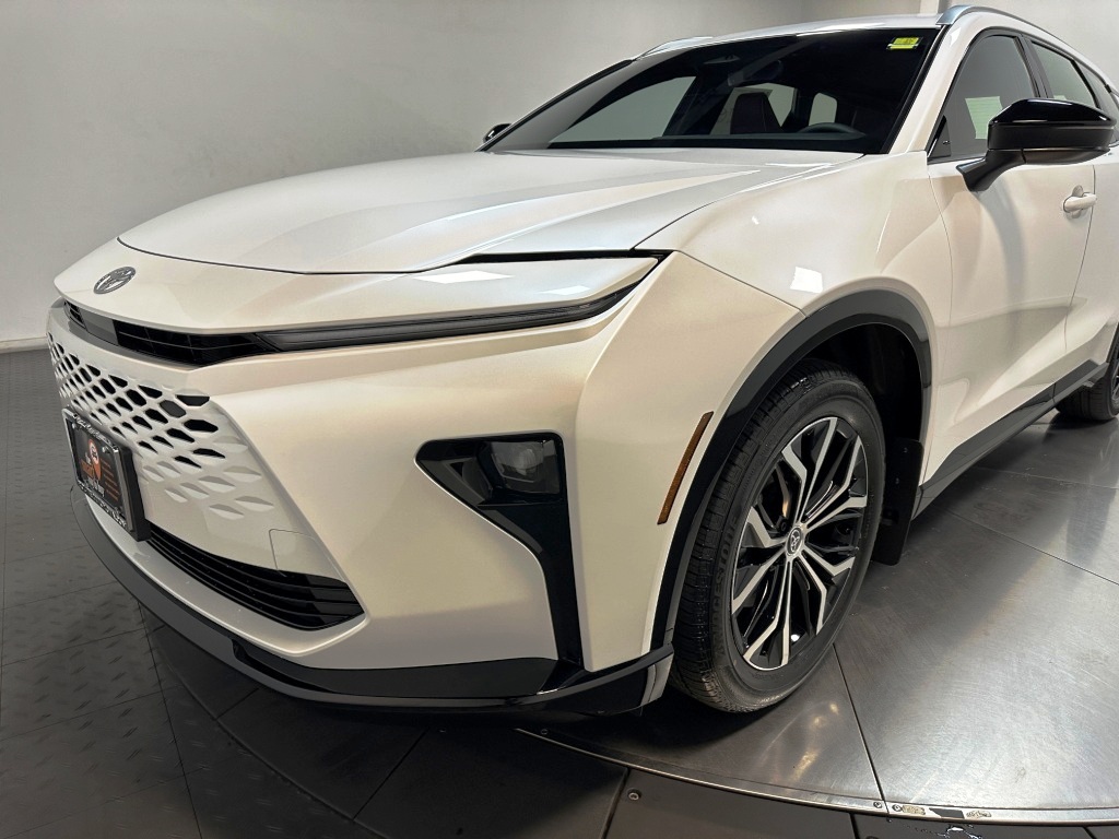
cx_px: 560
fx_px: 776
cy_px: 420
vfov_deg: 56.8
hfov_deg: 71.6
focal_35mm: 24
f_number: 1.78
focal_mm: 6.86
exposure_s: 1/60
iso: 125
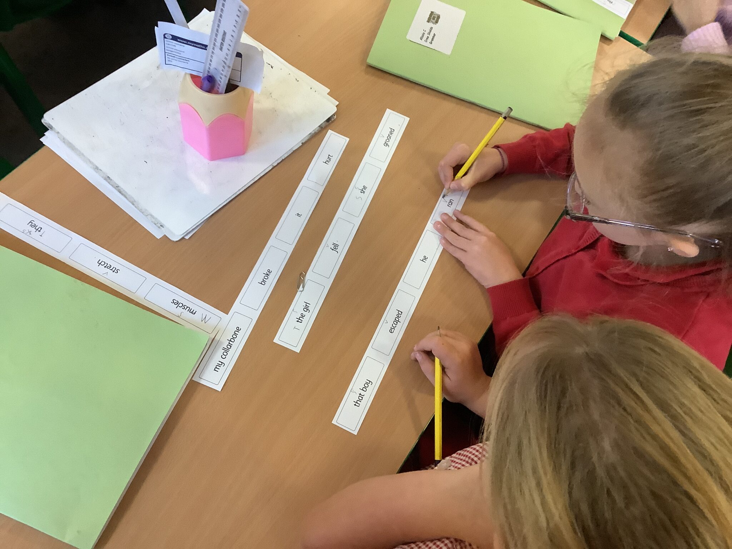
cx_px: 366
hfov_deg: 58.4
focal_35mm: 31
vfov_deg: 45.4
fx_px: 656
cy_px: 274
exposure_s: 1/60
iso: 320
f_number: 2.4
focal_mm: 3.3
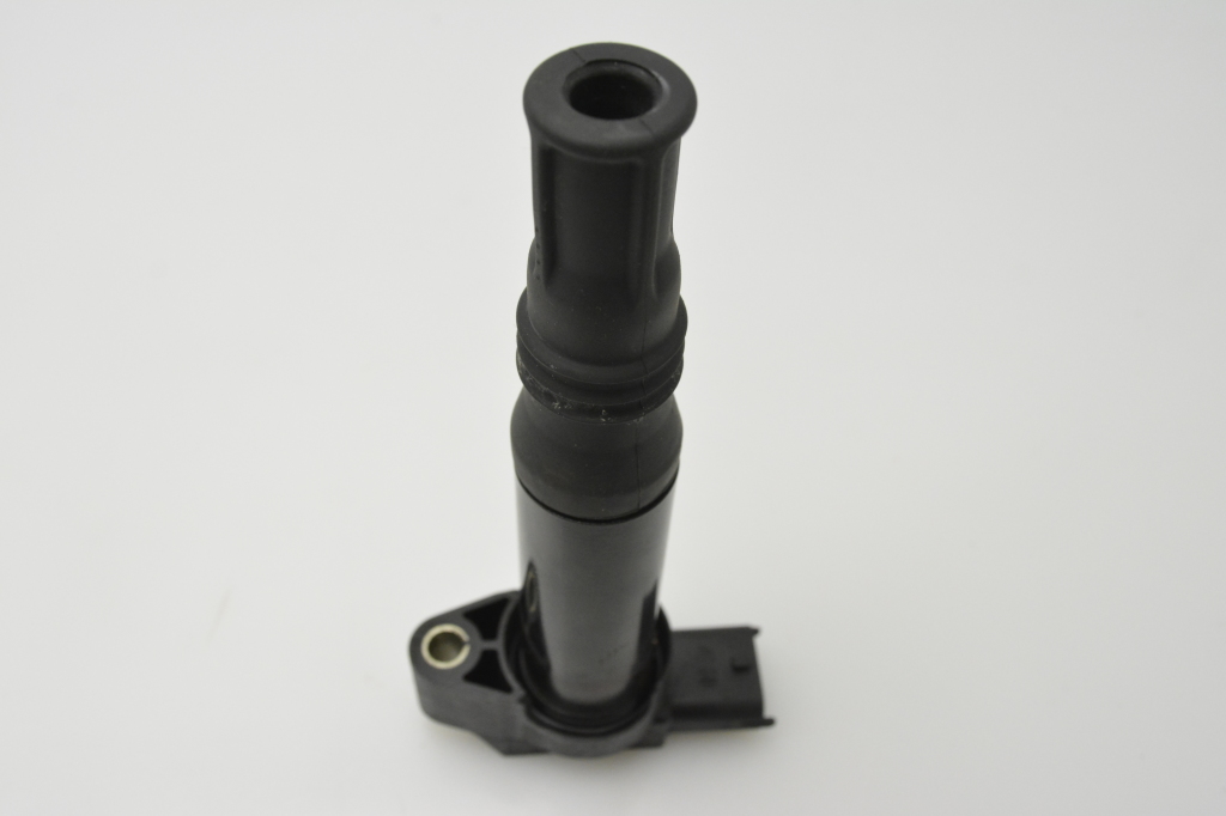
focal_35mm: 36
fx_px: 1226
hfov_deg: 53.1
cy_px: 408
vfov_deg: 36.8
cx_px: 613
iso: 2500
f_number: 9
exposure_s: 1/320
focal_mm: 24
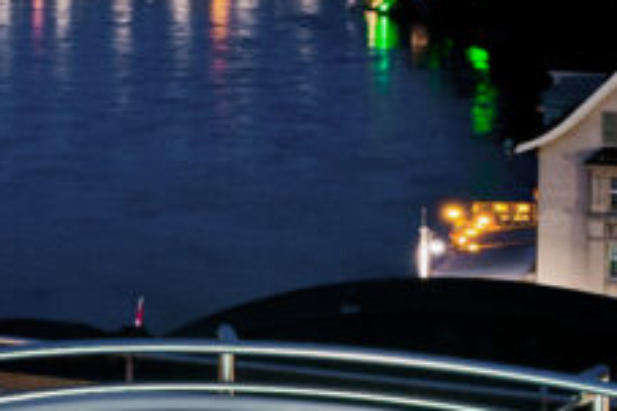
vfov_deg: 16.7
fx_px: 1353
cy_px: 449
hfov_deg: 22.7
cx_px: -204
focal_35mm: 79
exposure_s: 1.6
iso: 250
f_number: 5.6
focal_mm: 14
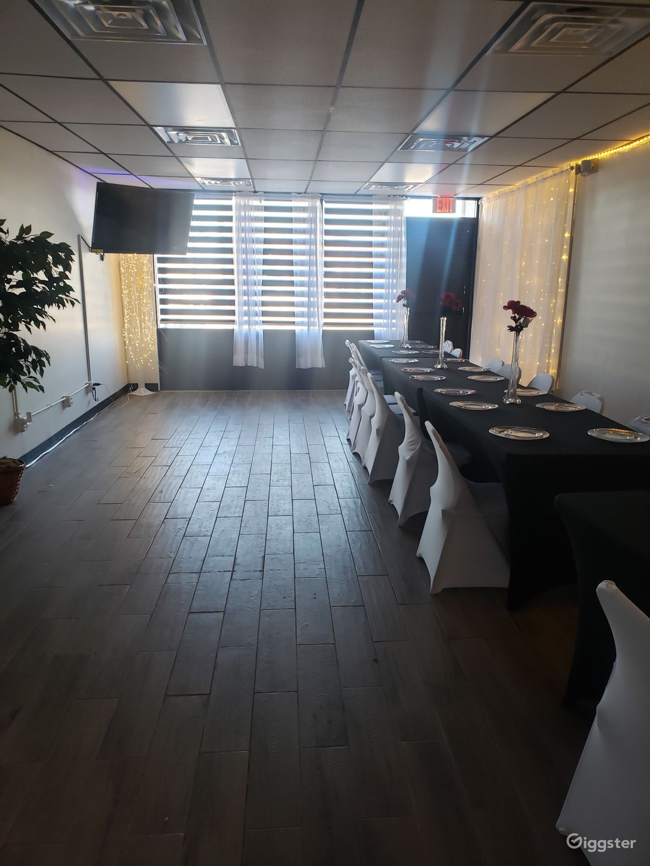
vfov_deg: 67.3
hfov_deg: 53.1
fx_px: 651
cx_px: 325
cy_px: 433
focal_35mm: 26
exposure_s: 1/60
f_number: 2.4
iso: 250
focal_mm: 4.3
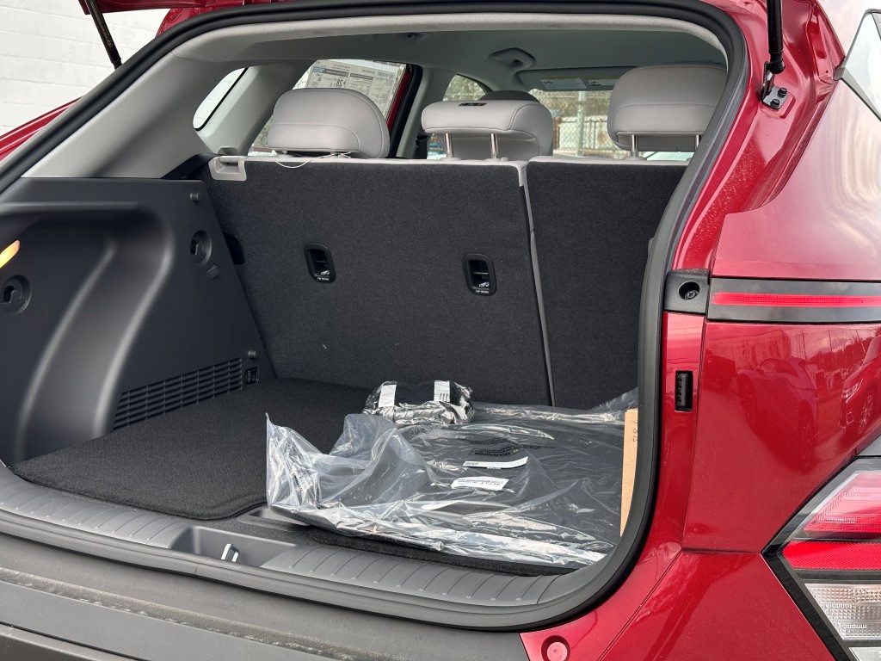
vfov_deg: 30.3
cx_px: 440
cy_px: 330
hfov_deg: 39.7
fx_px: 1222
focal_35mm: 48
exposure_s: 1/279
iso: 64
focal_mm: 6.86
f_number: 1.78
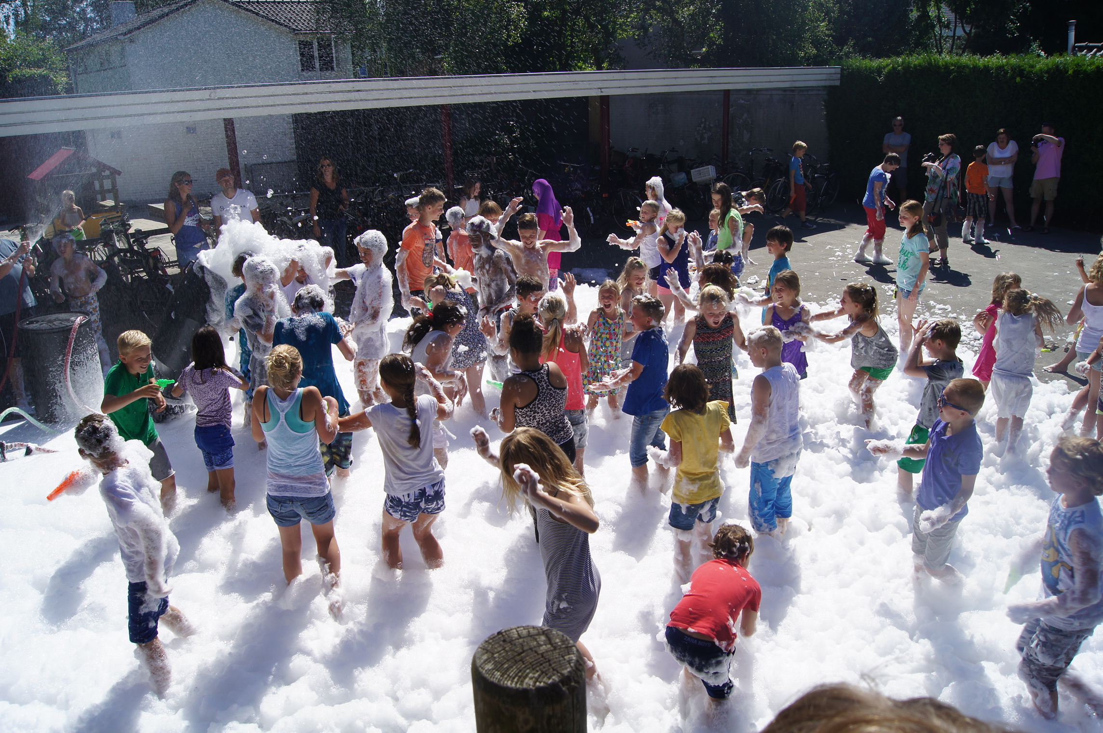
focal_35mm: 27
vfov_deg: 47.8
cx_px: 552
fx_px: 826
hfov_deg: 67.4
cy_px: 366
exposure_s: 1/200
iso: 100
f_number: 11
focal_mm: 18
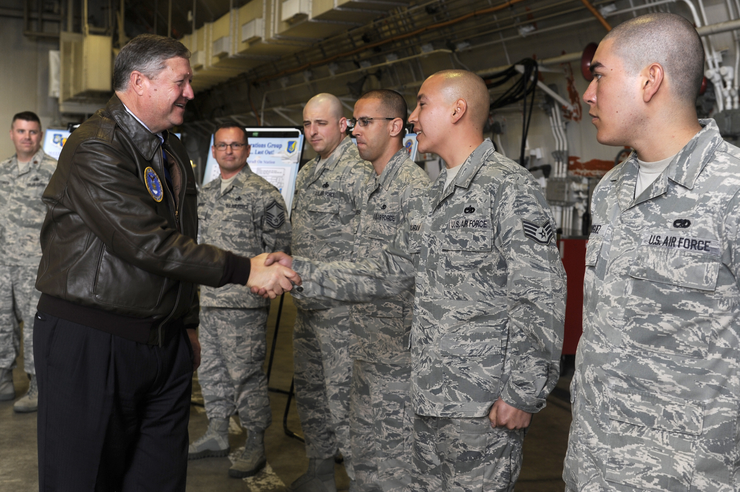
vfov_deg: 29.2
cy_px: 246
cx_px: 370
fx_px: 945
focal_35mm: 46
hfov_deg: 42.8
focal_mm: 46
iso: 320
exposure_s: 1/60
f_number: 5
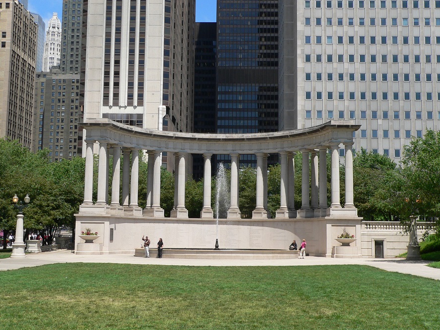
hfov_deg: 36.2
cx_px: 226
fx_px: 674
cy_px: 153
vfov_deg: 27.5
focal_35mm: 53
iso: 80
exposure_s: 1/500
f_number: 4.6
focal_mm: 7.6
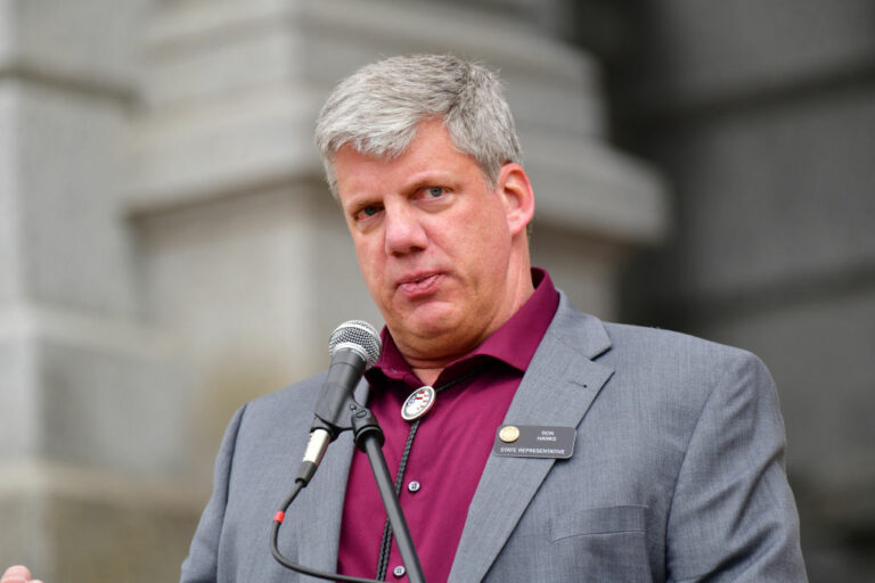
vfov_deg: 2.7
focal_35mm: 500
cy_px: 292
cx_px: 438
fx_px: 12152
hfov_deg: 4.1
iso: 400
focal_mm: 500
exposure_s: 1/1000
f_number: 5.6
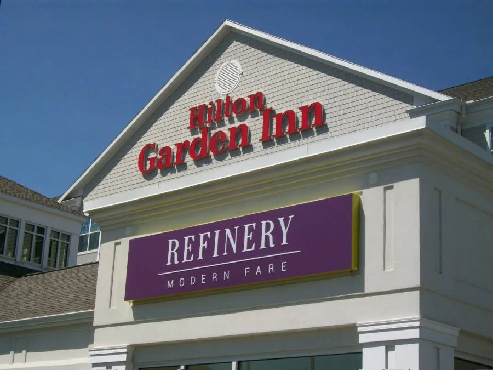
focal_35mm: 66
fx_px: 940
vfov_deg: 22.3
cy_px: 185
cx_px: 246
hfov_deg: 29.4
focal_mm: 11.8
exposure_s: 1/400
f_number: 6.8
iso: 64
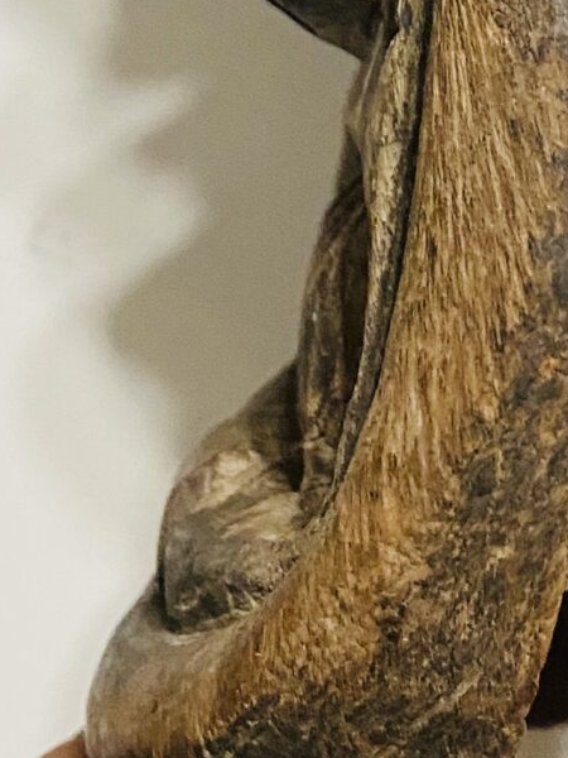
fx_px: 2428
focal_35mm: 111
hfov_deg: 13.0
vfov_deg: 17.1
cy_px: -77
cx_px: 653
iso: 400
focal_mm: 4.25
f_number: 1.8
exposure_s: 1/60
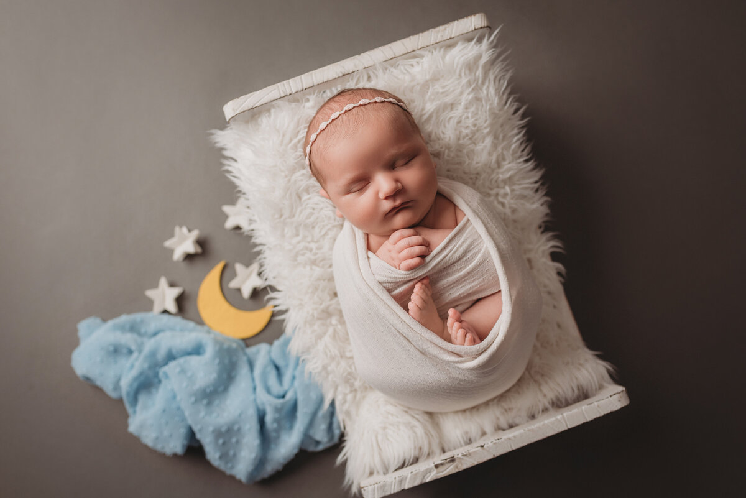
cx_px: 373
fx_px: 726
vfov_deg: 37.9
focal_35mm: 35
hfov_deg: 54.4
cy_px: 249
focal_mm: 35
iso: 160
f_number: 2.8
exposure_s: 1/200
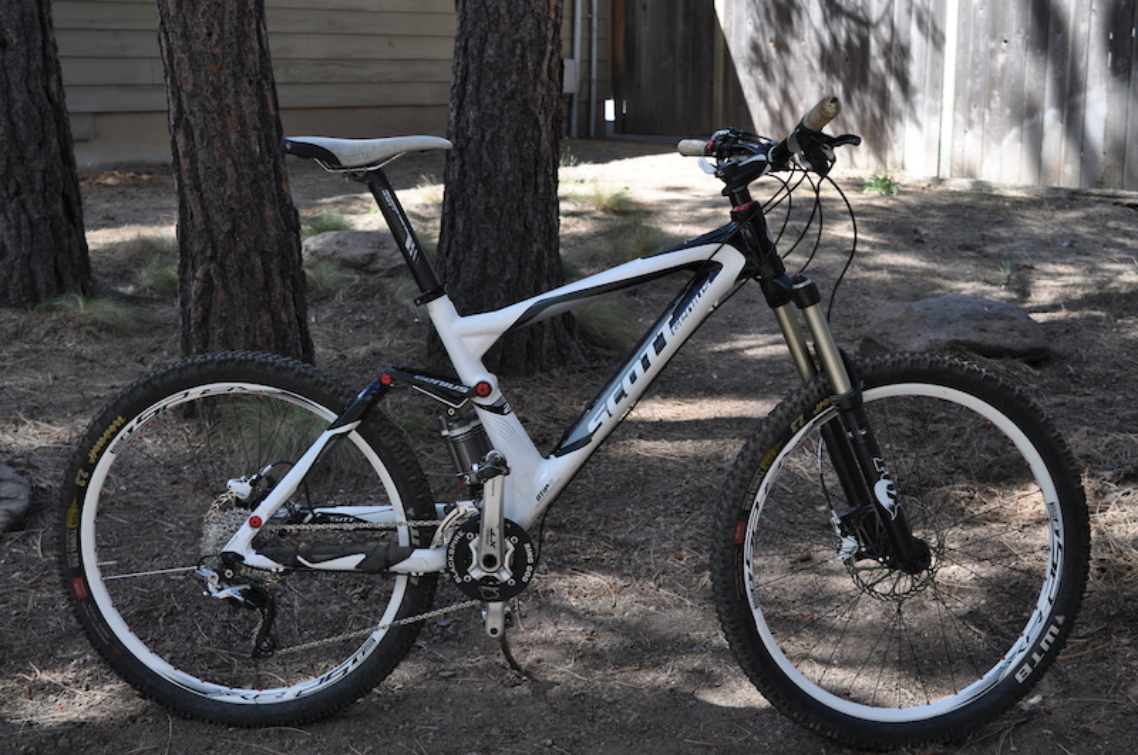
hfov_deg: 41.2
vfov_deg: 28.0
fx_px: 1515
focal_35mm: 48
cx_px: 569
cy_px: 378
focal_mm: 32
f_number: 5.6
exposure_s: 1/125
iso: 200
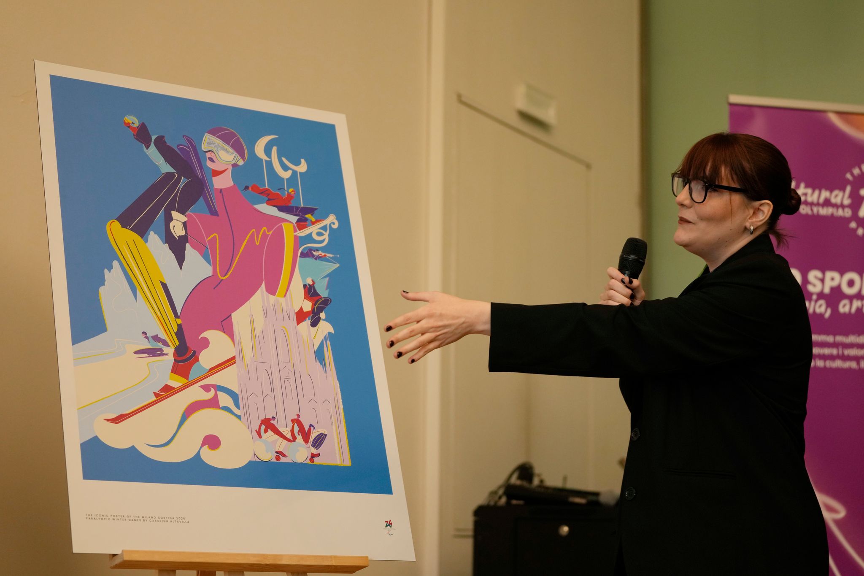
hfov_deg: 28.8
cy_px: 288
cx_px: 432
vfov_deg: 19.5
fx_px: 1680
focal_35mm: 70
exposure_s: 1/320
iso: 1600
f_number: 2.8
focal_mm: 70
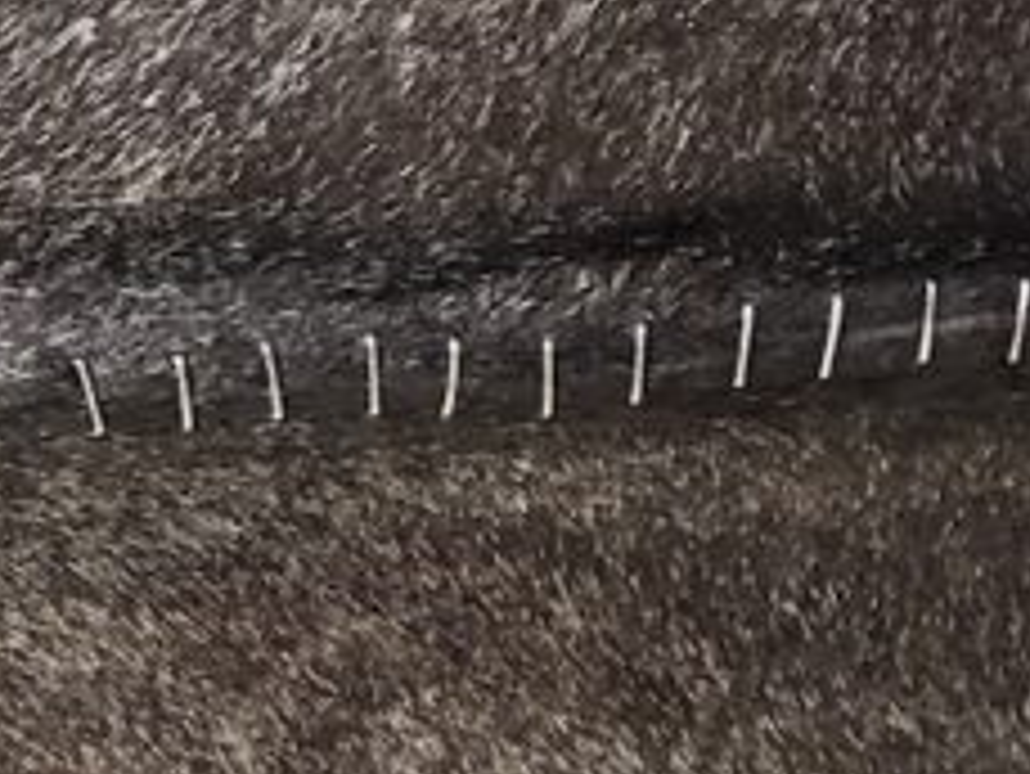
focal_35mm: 113
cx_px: -112
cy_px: 461
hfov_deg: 16.8
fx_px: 3364
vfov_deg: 13.1
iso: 80
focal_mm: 3.99
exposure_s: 1/15
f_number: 1.8
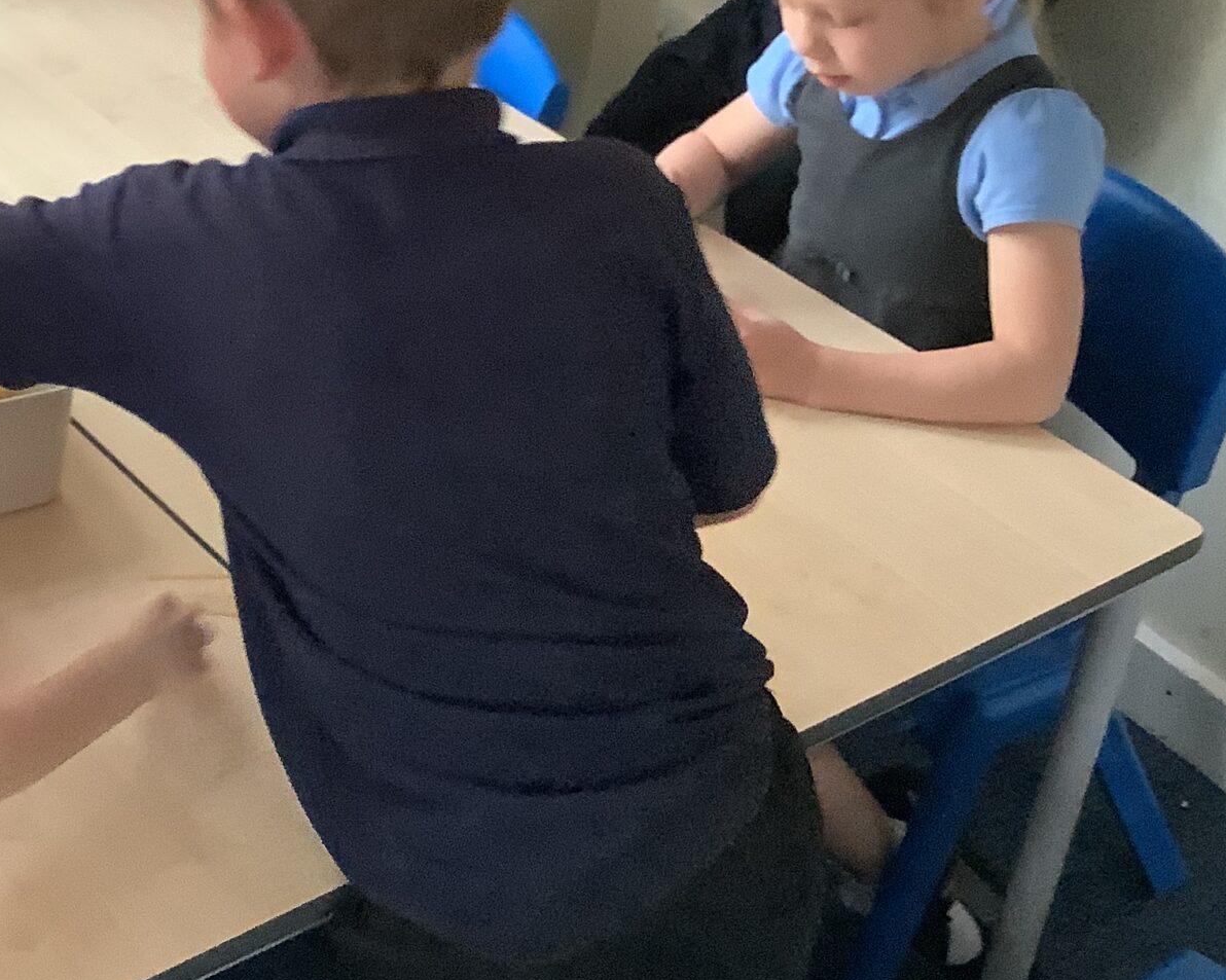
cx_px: 132
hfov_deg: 28.1
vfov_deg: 23.2
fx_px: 2358
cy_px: 227
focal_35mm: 65
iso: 320
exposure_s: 1/50
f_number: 2.4
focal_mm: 3.3
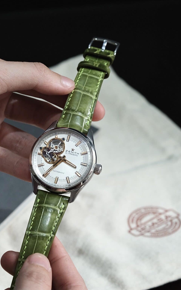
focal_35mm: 92
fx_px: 726
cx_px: 90
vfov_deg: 22.6
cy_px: 145
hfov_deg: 14.2
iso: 2000
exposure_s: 1/60
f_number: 8
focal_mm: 60
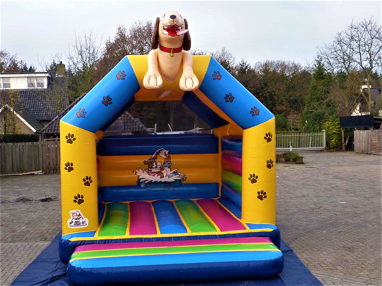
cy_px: 143
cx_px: 191
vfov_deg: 32.2
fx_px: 497
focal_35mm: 45
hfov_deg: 42.1
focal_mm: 4.1
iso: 80
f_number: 4
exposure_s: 1/125
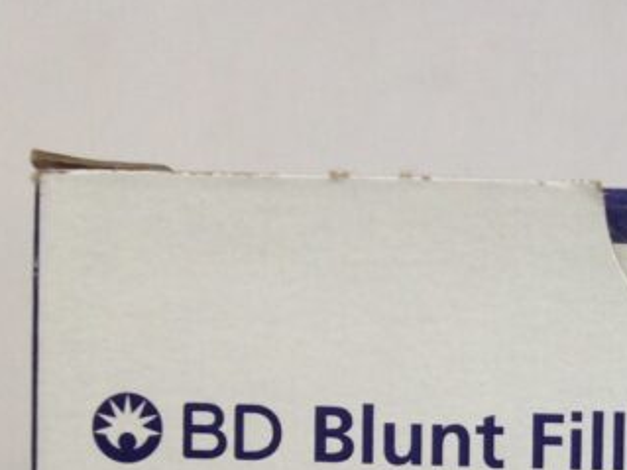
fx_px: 1919
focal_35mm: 106
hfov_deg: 17.7
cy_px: 745
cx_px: 747
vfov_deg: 13.1
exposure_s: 1/60
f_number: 2.4
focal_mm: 4.12
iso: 64
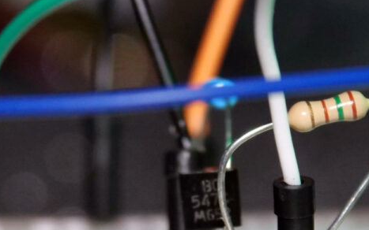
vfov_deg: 3.8
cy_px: 249
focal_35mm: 349
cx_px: 135
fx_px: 3510
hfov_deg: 6.0
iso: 1600
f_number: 4
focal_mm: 50
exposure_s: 1/125
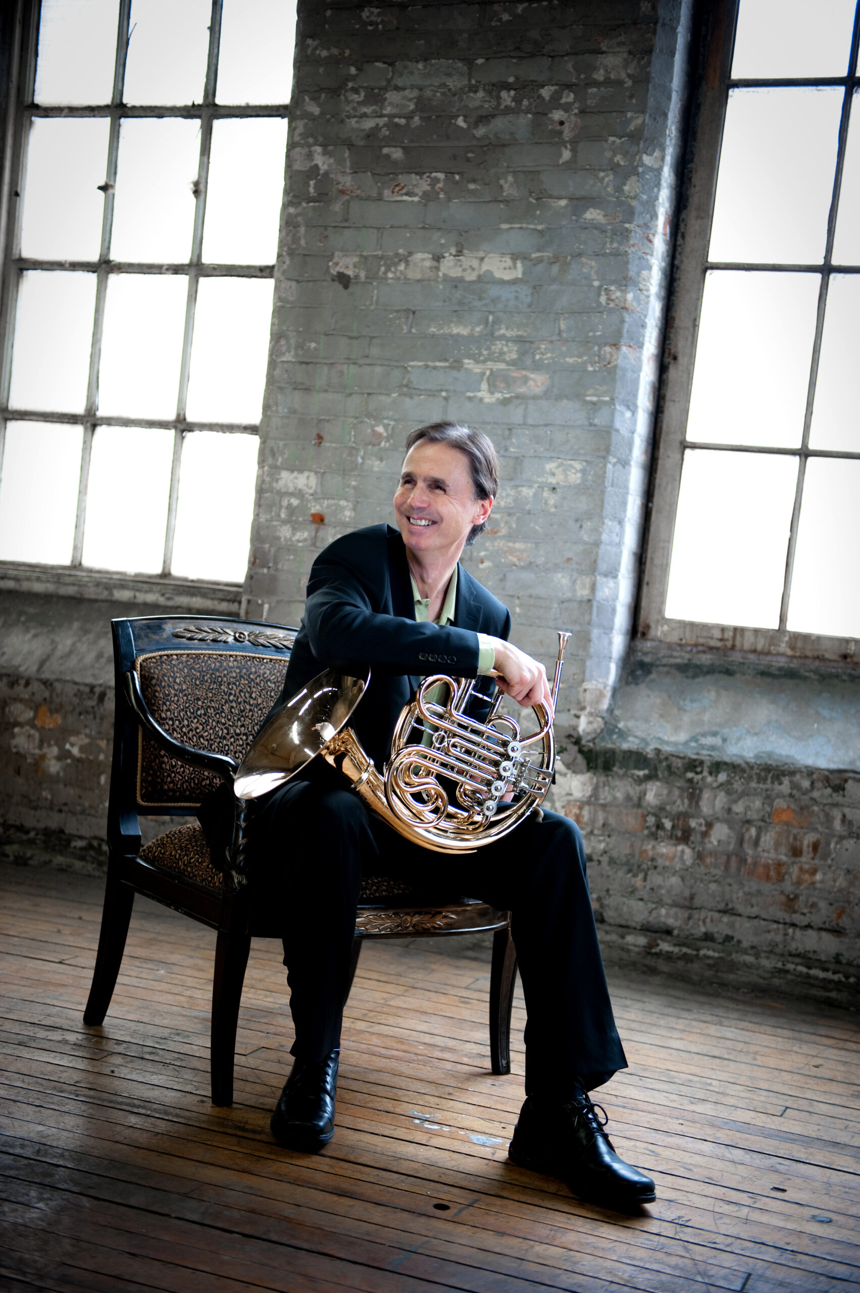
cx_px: 430
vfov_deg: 41.1
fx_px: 1722
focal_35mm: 48
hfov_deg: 28.0
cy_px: 646
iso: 500
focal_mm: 48
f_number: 2.8
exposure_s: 1/100
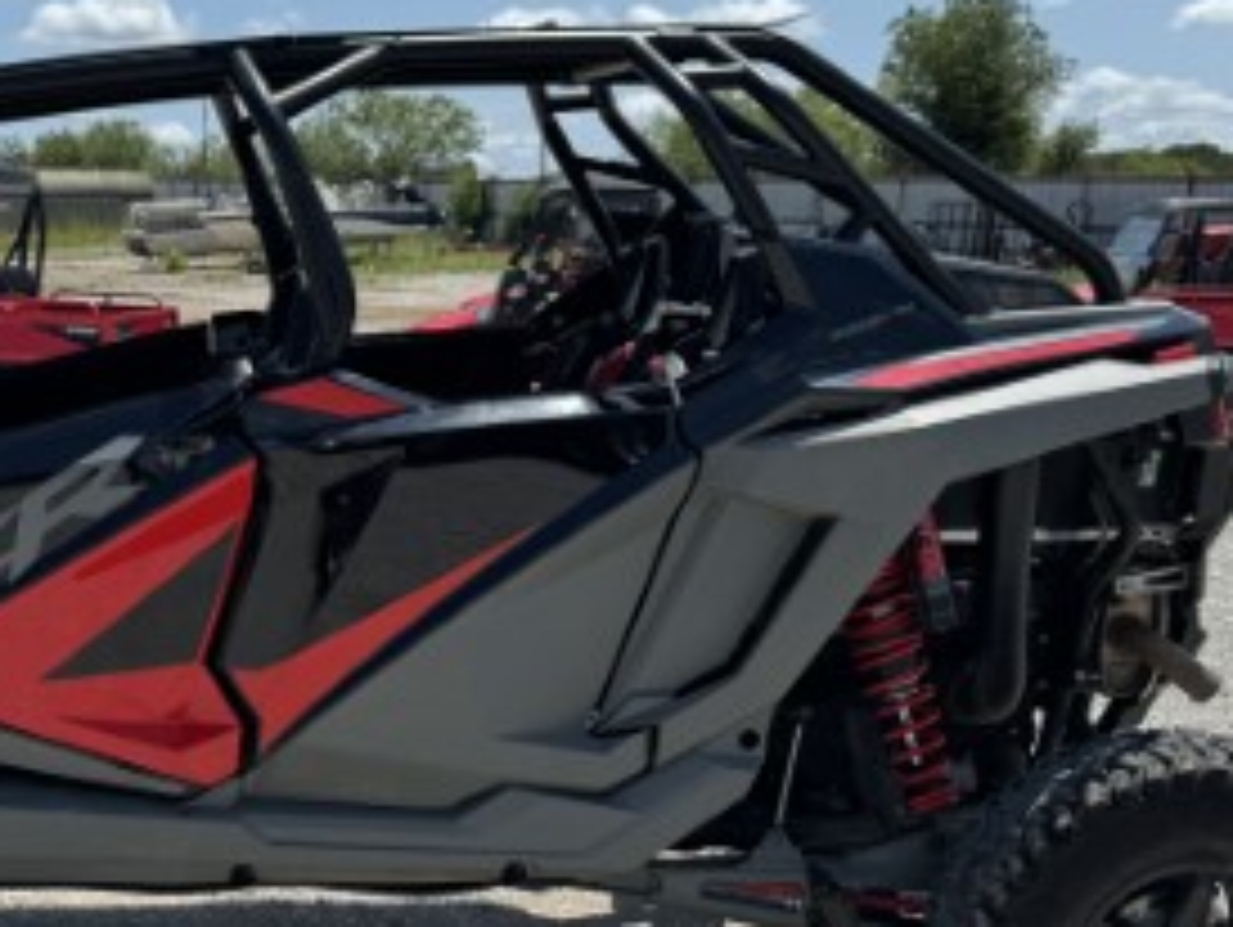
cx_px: 333
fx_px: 1996
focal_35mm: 56
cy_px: 810
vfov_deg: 25.4
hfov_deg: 33.7
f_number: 1.78
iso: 80
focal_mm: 6.86
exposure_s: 1/5814
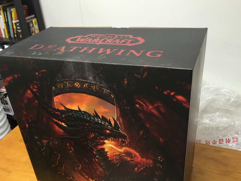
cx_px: 102
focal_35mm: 35
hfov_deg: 52.4
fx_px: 244
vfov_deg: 40.6
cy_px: 105
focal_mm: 4.15
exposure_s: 1/30
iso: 125
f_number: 2.2
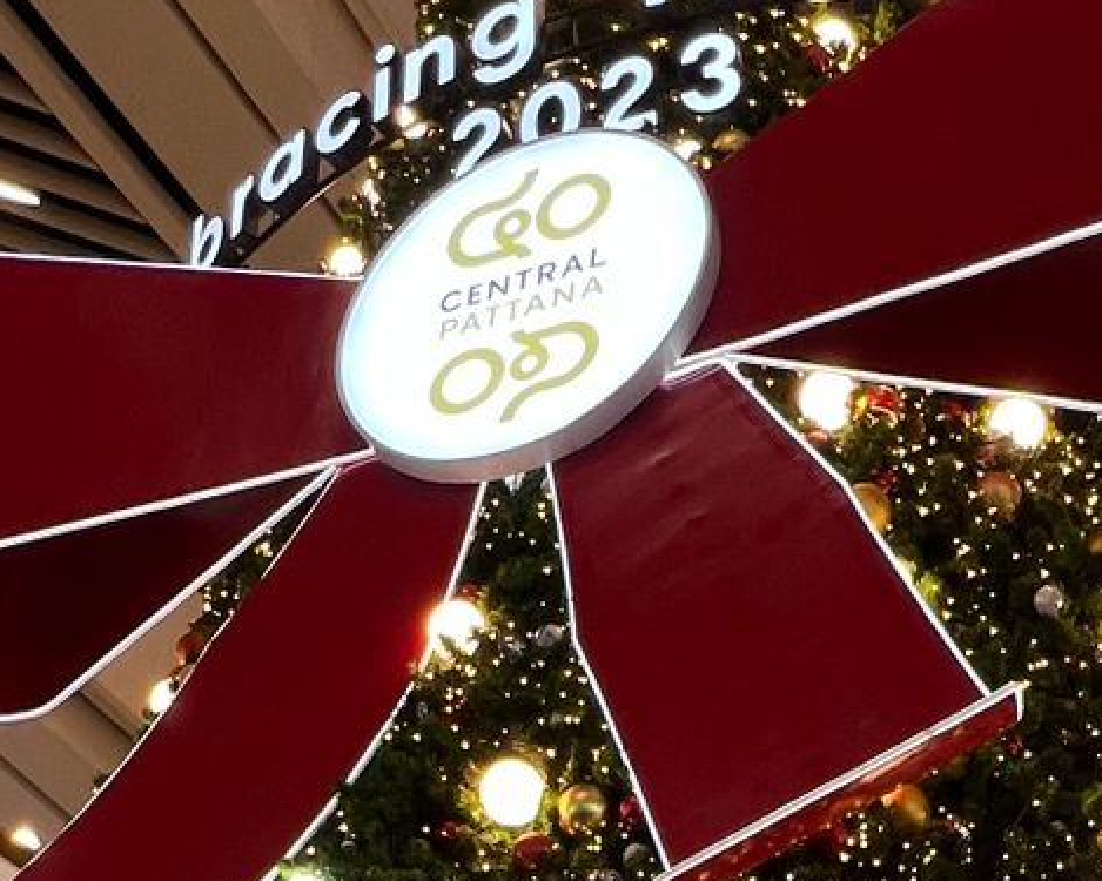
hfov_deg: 46.2
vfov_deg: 28.1
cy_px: 1262
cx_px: 731
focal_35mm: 39
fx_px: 1272
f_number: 1.8
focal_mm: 1.57
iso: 80
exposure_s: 1/100
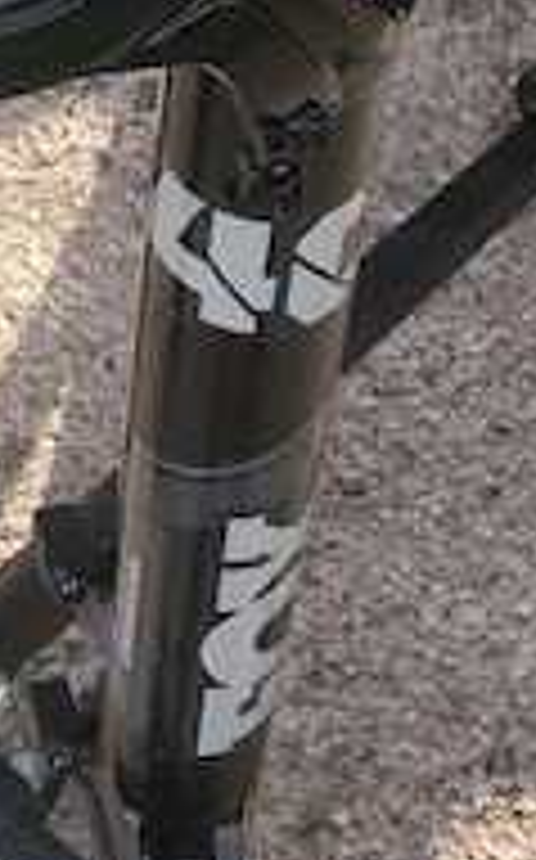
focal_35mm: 129
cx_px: 36
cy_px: -513
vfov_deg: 14.8
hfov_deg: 10.1
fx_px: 3022
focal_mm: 4.15
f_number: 2.2
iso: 25
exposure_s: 1/211
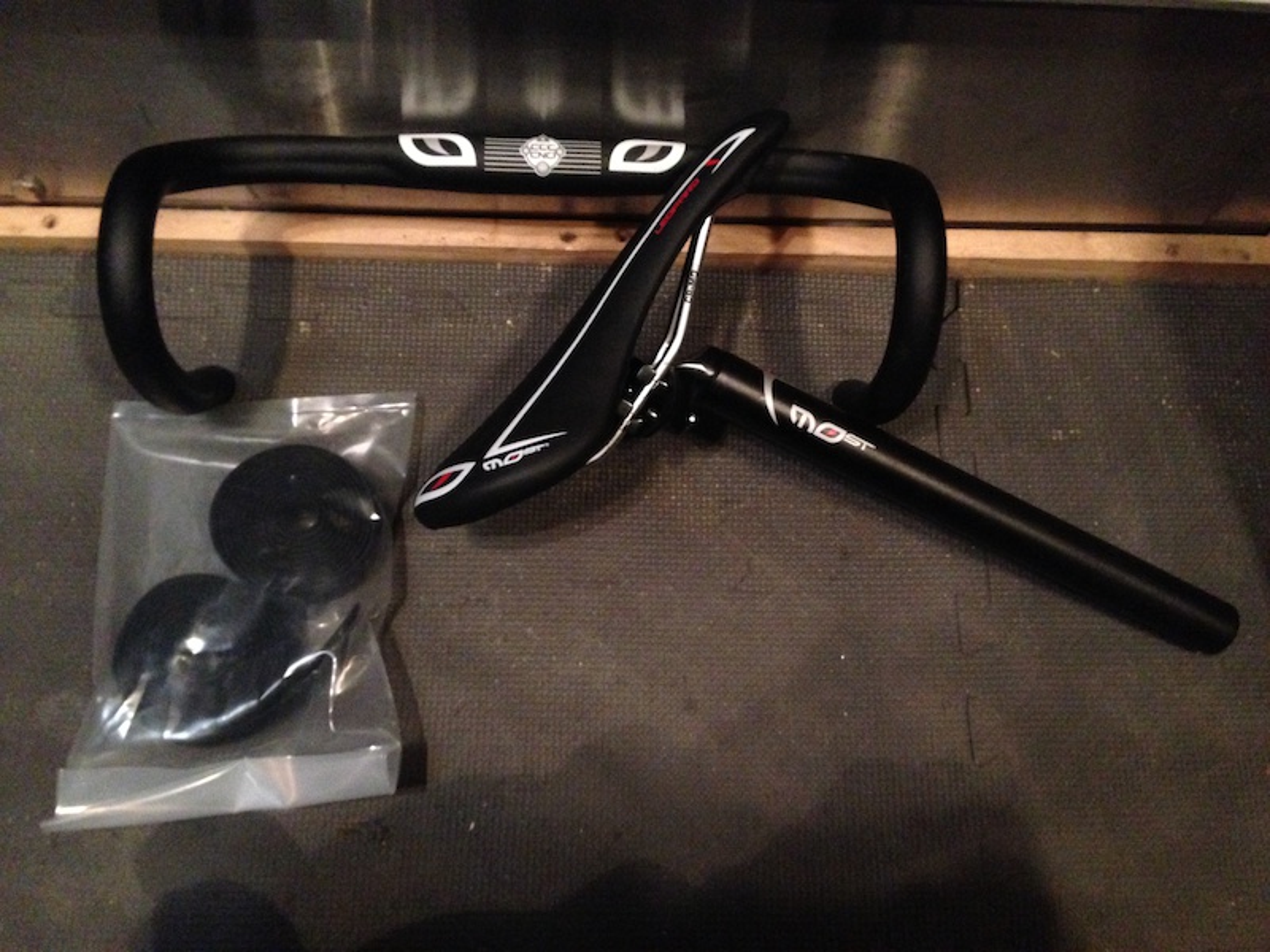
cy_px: 476
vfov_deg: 42.9
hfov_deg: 55.4
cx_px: 635
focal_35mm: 33
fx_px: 1211
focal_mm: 4.12
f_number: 2.4
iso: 800
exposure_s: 1/15
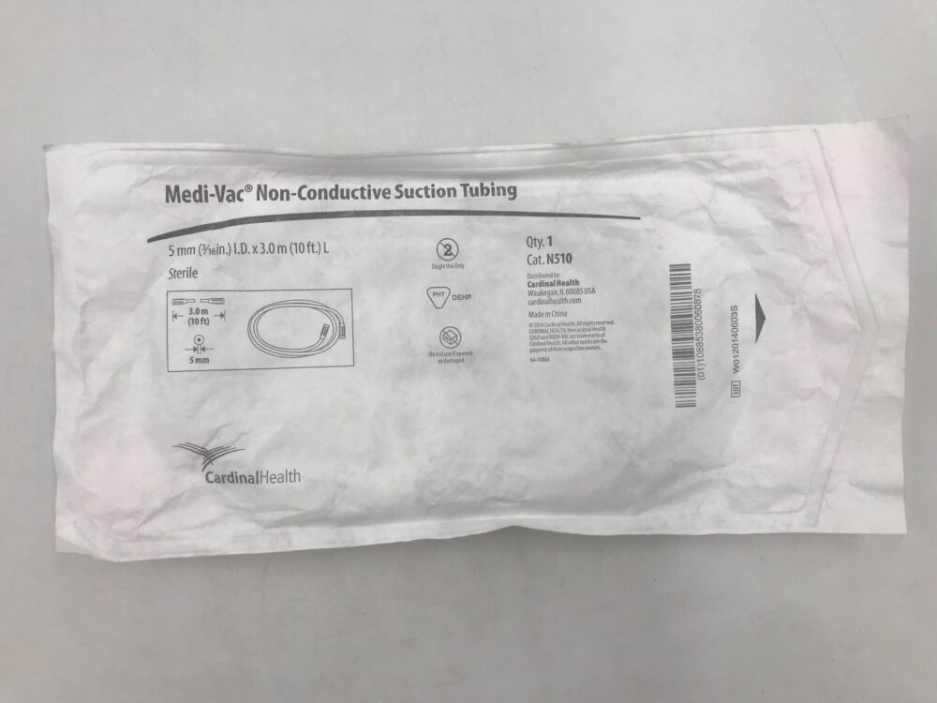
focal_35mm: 28
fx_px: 758
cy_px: 352
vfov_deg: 49.7
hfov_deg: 63.4
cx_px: 468
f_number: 1.8
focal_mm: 3.99
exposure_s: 1/357
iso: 20
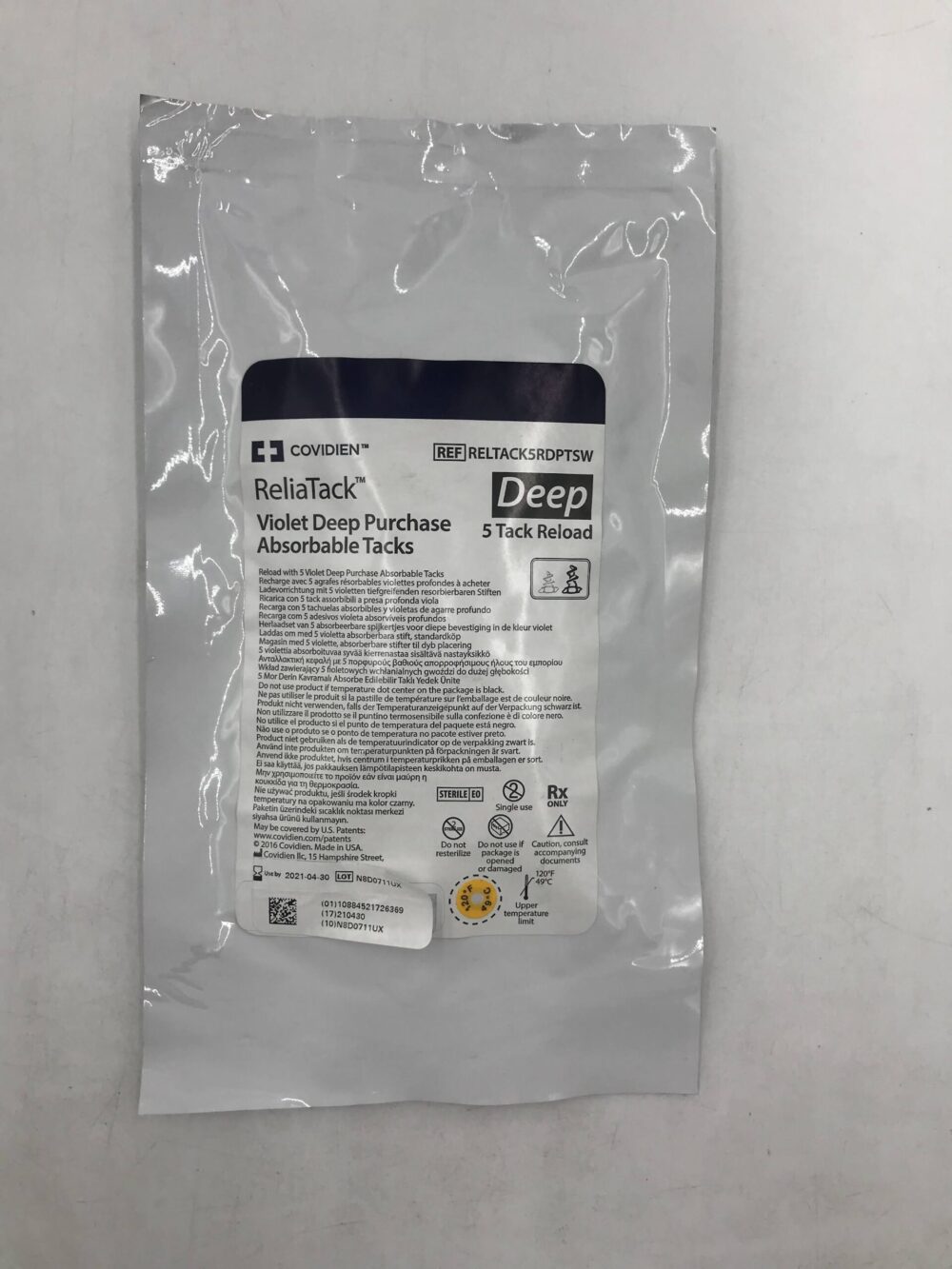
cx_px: 476
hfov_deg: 49.8
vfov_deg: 63.4
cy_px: 634
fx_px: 1027
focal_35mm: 28
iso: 20
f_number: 1.8
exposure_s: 1/259
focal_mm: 3.99
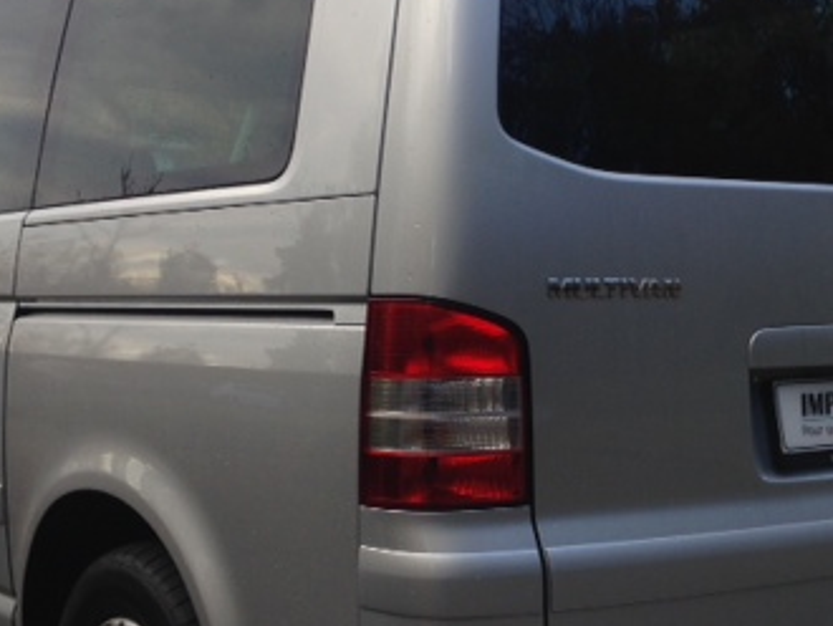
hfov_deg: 30.2
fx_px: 1541
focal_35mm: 64
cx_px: 432
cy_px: 326
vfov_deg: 23.0
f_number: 2.4
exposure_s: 1/176
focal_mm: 4.12
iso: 50
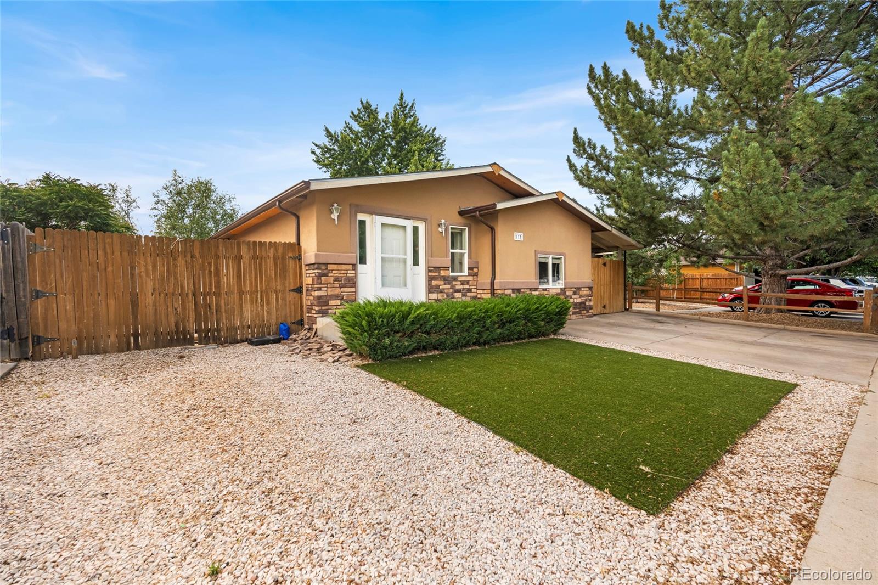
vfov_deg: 73.7
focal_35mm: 16
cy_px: 292
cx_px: 439
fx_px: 390
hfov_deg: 96.7
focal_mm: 16
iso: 500
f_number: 6.3
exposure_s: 1/1000
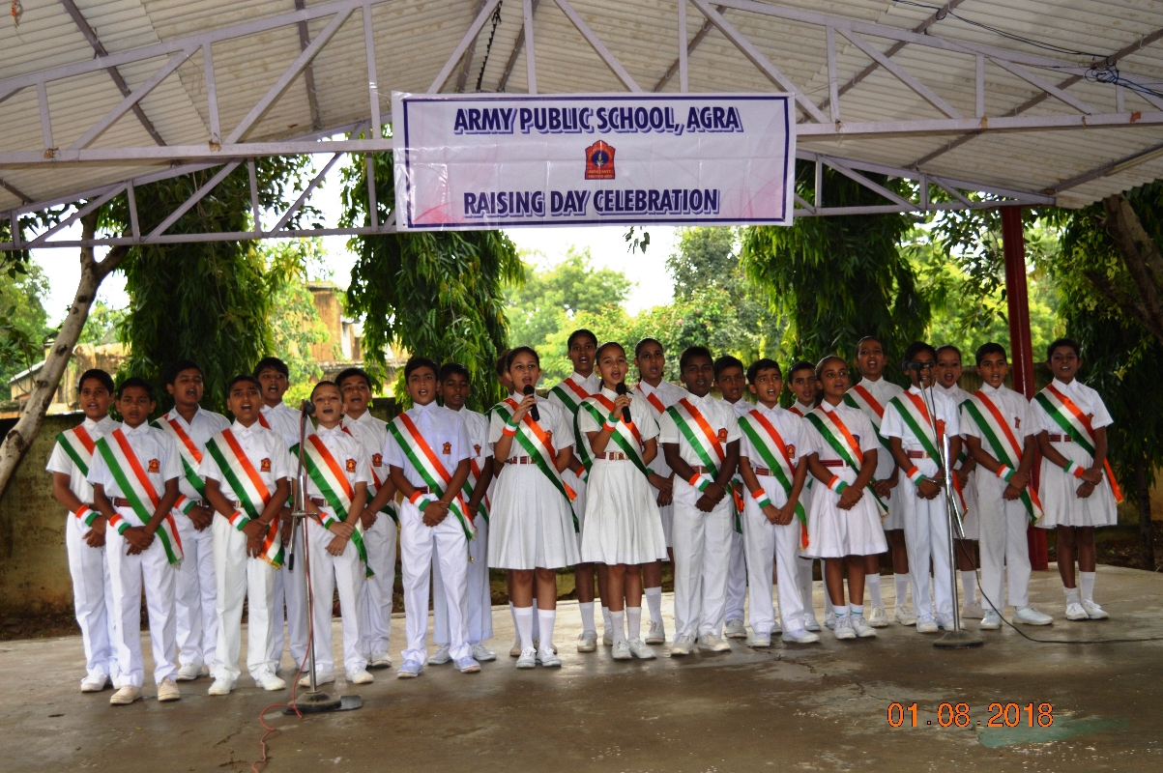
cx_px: 582
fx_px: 1501
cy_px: 386
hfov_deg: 42.4
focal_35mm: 46
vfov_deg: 28.9
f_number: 4.2
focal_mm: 31
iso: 125
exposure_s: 1/125
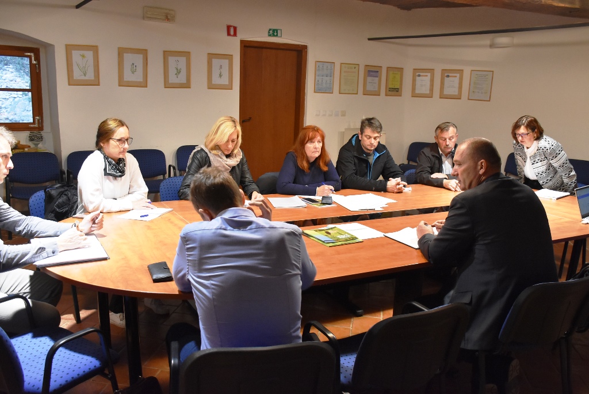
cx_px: 294
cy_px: 197
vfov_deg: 40.0
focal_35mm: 33
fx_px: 540
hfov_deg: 57.2
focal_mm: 22
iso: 1800
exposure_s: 1/60
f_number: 4
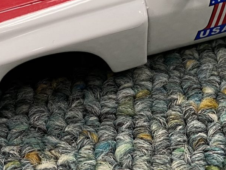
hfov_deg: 21.6
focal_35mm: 89
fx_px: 581
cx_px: 192
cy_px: -33
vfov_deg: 16.0
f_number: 1.8
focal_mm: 4.25
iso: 125
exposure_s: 1/60
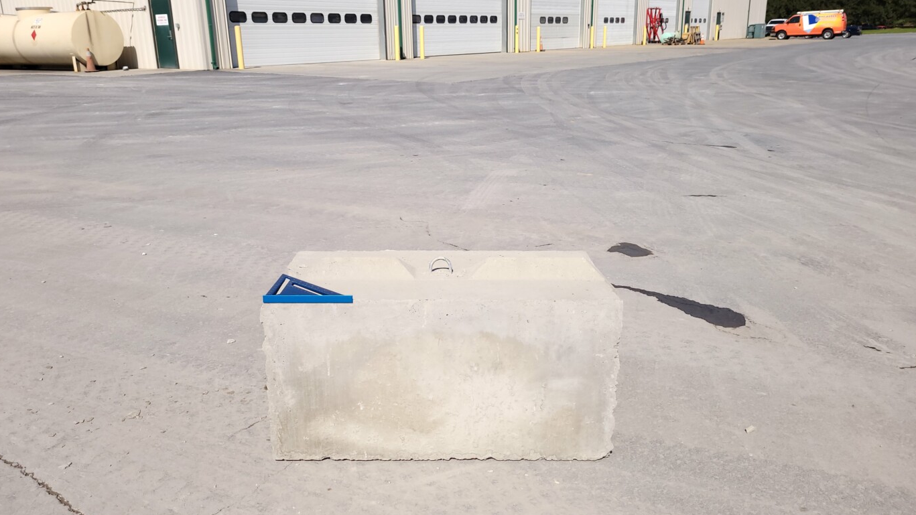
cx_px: 451
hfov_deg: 66.1
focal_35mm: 29
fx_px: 704
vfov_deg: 40.2
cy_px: 254
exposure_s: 1/3000
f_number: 1.8
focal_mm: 5.4
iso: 50
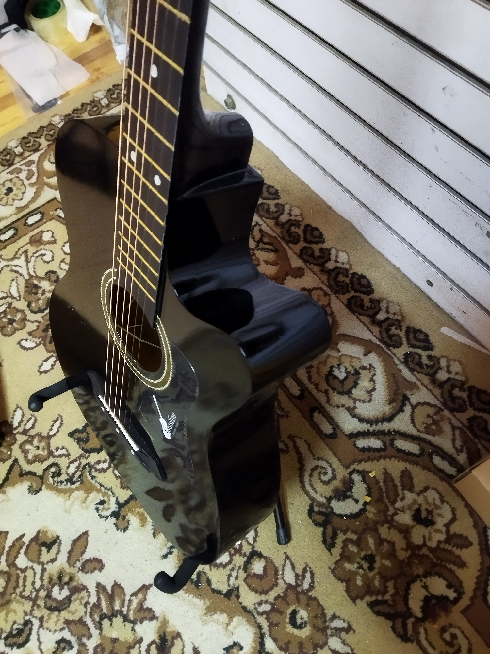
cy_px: 327
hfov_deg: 51.4
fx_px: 510
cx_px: 245
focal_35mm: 27
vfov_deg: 65.3
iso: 1297
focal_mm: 4.71
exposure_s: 1/20
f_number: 1.79
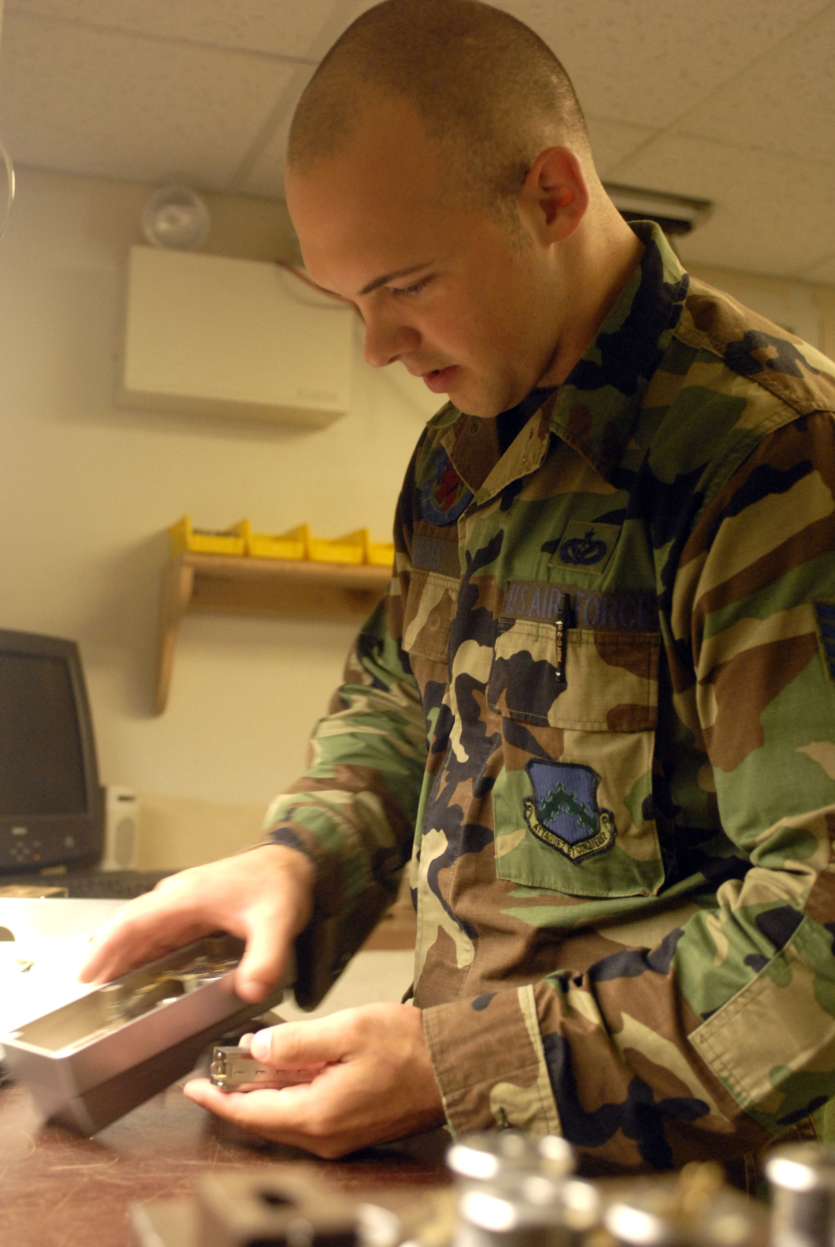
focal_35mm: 42
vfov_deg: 46.3
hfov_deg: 32.0
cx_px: 418
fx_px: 1457
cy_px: 624
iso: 800
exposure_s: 1/60
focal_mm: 28
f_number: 3.3
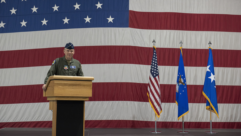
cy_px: 62
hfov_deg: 33.3
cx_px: 120
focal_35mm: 63
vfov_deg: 19.1
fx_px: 403
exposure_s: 1/80
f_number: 6.3
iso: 1000
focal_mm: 60
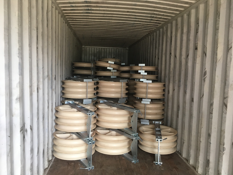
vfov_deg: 48.2
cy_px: 88
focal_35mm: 29
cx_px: 116
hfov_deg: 61.7
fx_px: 195
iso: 64
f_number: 2.2
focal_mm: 4.15
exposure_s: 1/33
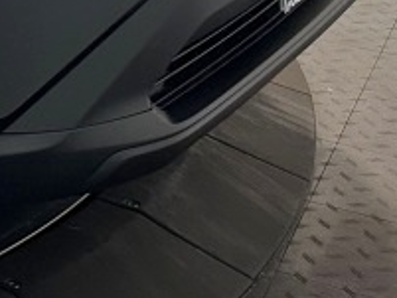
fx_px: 1400
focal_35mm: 122
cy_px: -215
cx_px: -413
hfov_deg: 13.6
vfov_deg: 11.4
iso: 250
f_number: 1.78
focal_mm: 6.86
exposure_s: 1/60
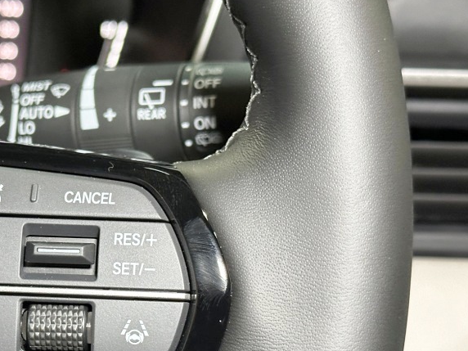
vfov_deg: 17.1
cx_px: 78
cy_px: 265
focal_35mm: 86
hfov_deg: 22.4
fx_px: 1163
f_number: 1.78
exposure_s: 1/40
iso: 400
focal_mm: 6.86
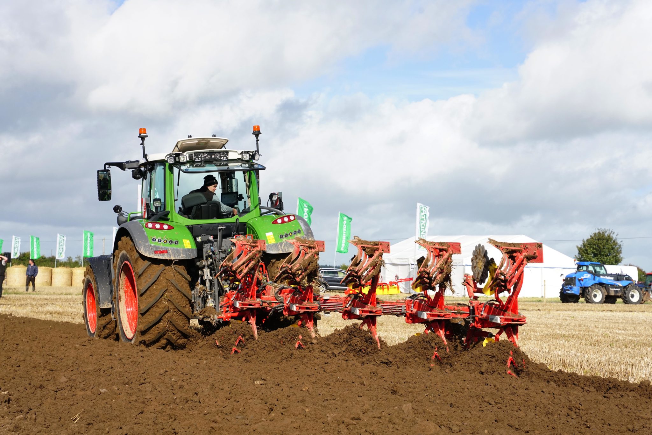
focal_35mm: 70
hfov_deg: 28.8
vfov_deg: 19.5
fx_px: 1268
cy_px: 218
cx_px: 326
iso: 1250
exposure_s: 1/2500
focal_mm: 70
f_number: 8
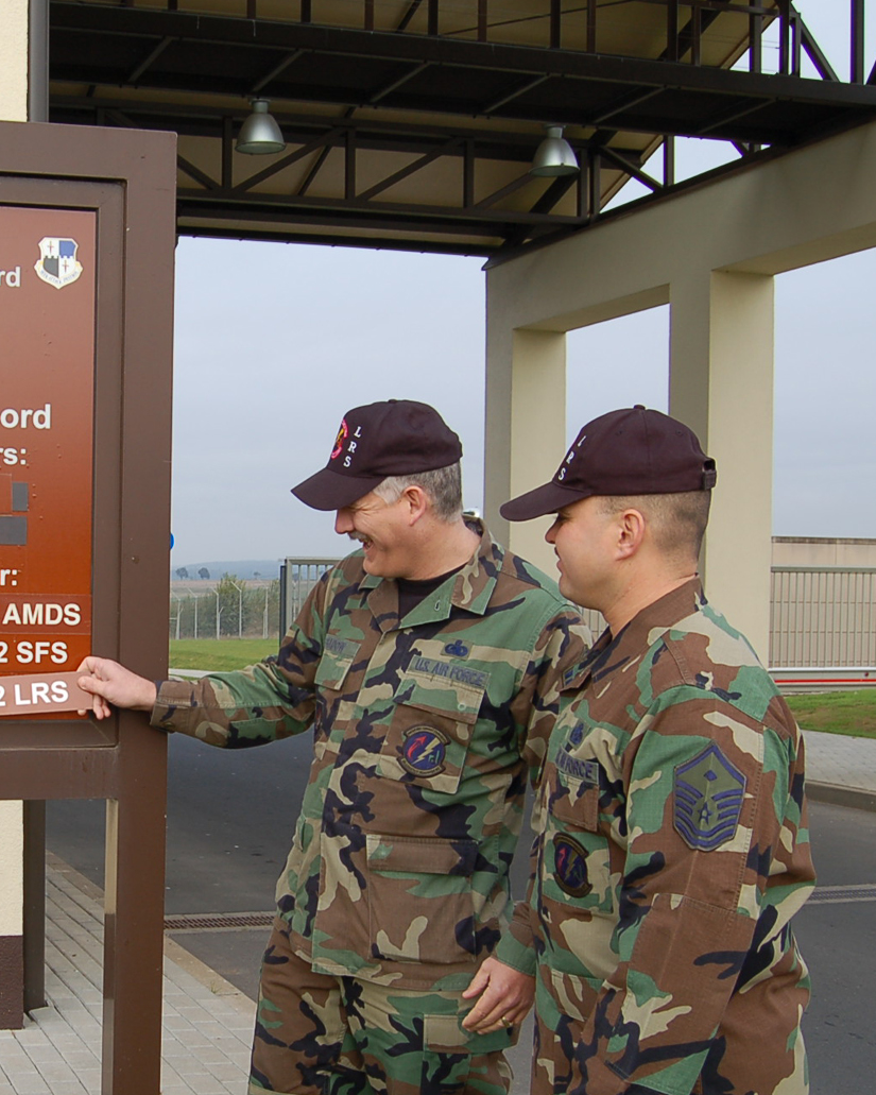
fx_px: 1750
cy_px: 629
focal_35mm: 54
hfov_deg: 27.2
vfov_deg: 34.7
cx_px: 106
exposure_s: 1/200
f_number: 7.1
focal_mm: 22
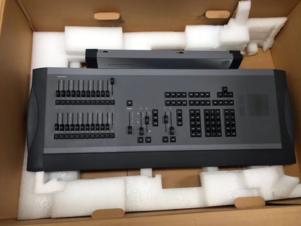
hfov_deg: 61.7
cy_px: 113
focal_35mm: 29
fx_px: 252
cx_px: 150
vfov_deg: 48.2
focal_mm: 4.15
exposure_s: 1/33
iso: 100
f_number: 2.2
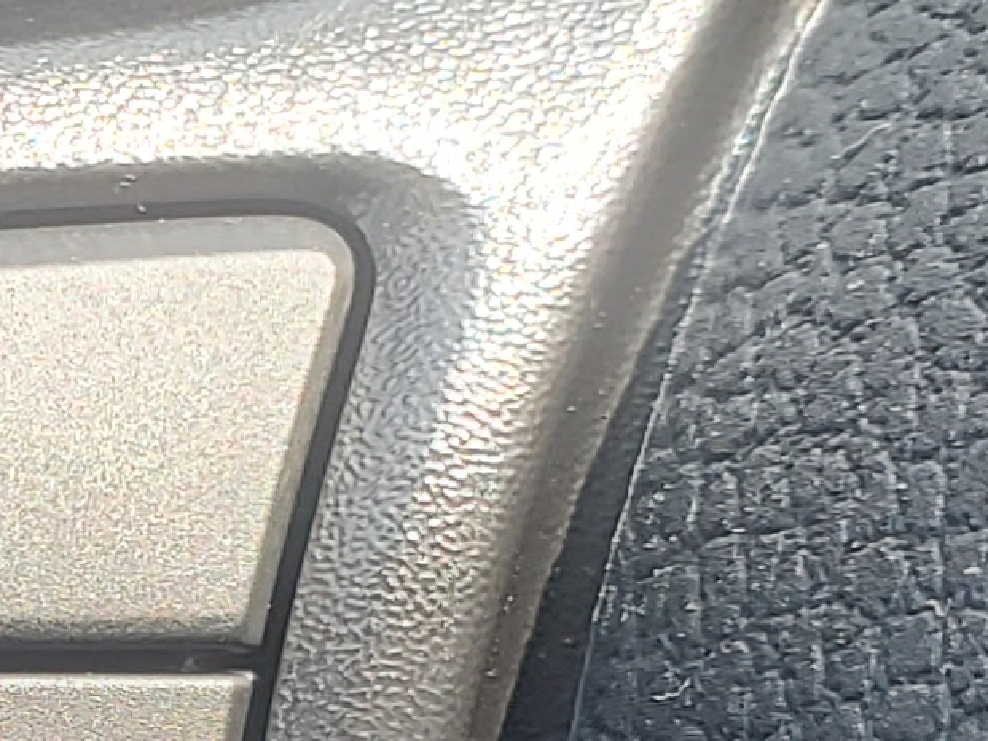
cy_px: 873
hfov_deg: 11.0
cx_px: -727
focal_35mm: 169
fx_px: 4824
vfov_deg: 8.7
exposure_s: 1/249
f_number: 2.4
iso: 50
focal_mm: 4.3
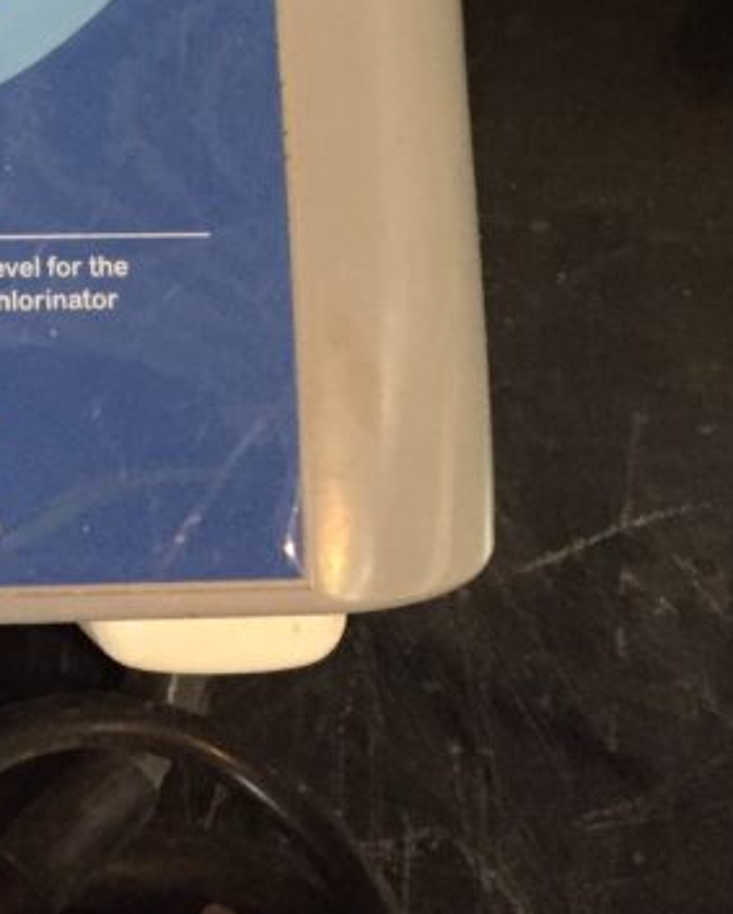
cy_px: -383
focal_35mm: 82
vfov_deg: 20.5
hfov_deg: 17.7
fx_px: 2221
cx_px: -189
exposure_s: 1/33
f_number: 2.2
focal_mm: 4.15
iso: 250
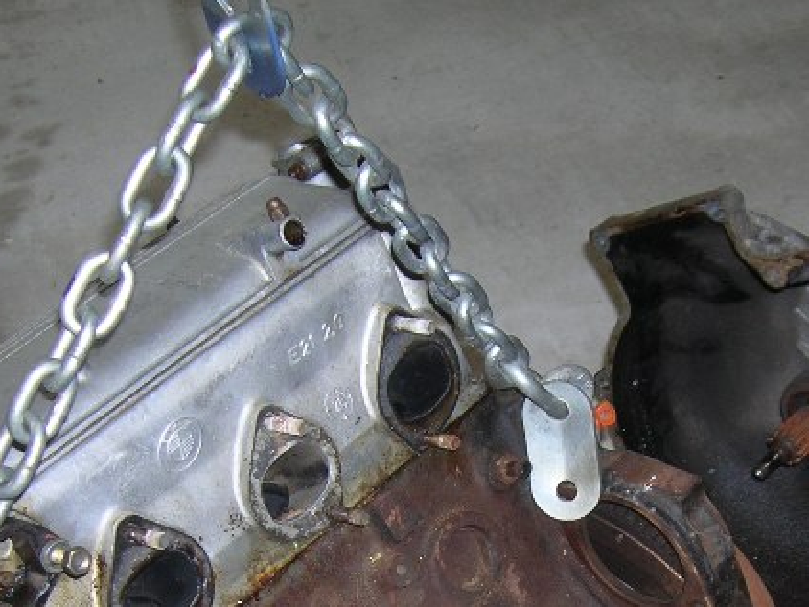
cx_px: 515
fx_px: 1707
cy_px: 647
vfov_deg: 19.4
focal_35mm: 73
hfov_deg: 26.6
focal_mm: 5.7
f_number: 2.9
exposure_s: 1/60.1
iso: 50
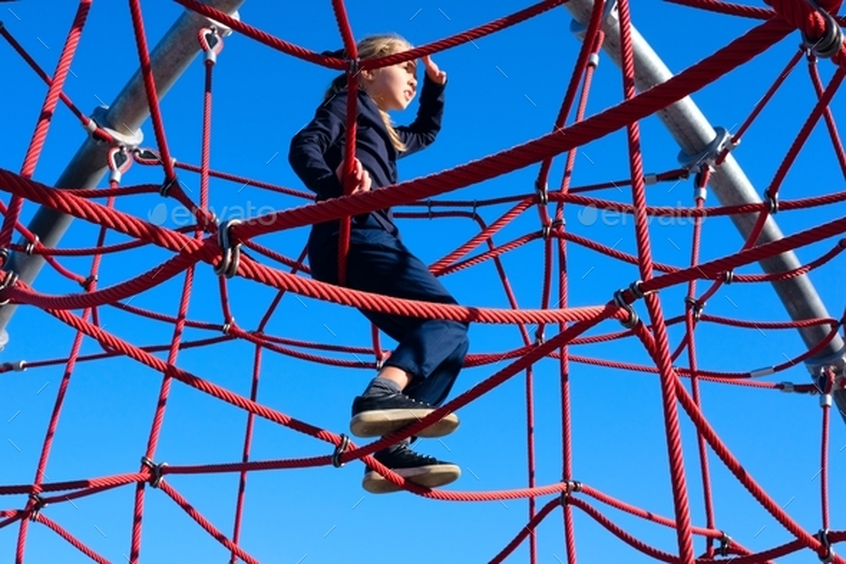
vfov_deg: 32.6
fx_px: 963
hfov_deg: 47.4
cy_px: 282
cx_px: 423
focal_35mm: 41
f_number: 10
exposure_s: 1/400
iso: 400
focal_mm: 27
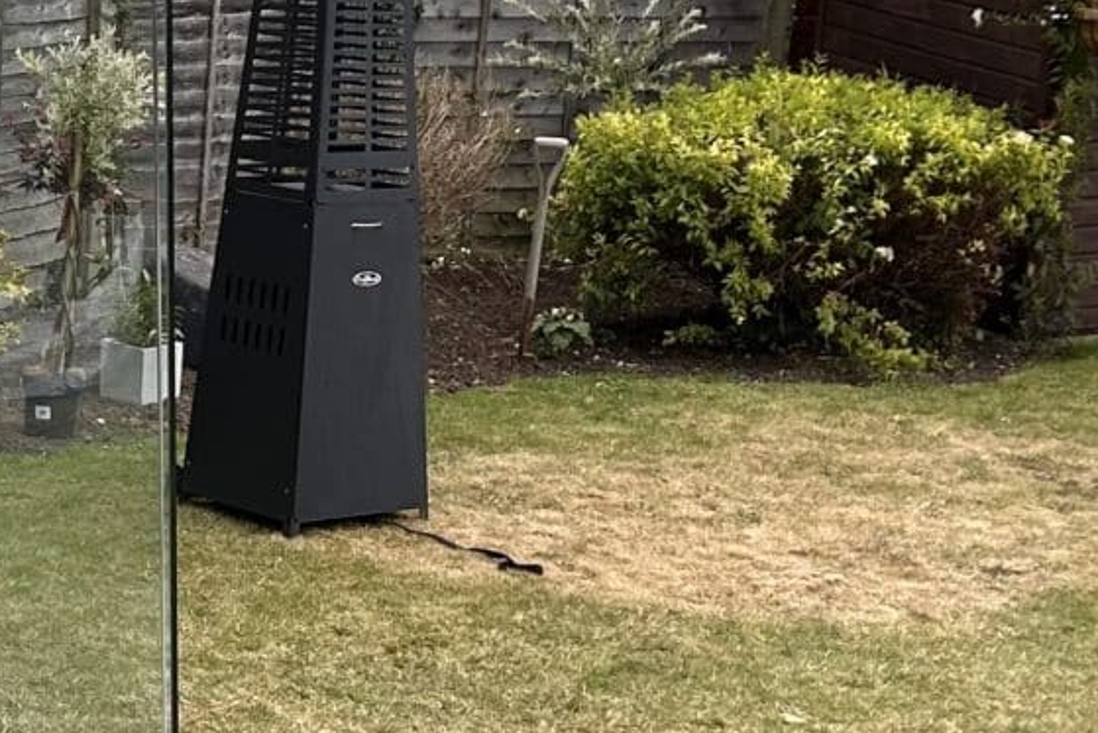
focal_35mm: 99
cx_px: 161
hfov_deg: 20.3
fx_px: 3020
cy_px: 922
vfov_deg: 13.4
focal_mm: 5.7
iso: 50
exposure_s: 1/2008
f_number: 1.5
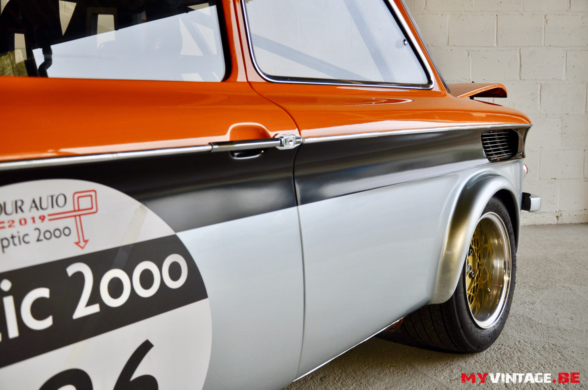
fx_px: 587
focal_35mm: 36
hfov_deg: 53.2
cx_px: 294
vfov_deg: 36.8
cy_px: 195
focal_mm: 24
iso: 400
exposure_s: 1/100
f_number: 5
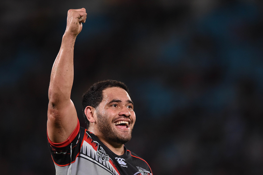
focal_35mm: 400
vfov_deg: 3.4
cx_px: 132
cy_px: 88
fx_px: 2921
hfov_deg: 5.2
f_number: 3.5
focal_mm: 400
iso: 4000
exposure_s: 1/2500
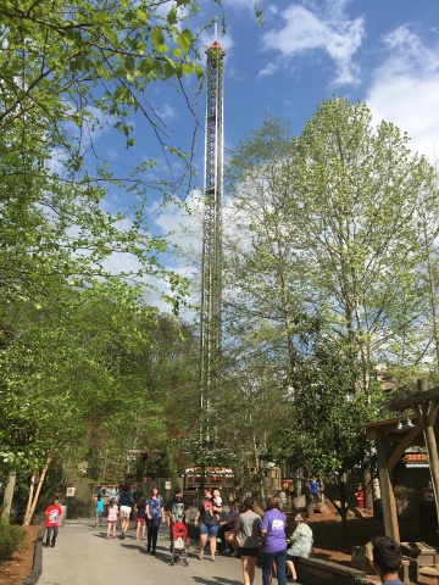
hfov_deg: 48.2
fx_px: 490
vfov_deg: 61.7
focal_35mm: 29
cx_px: 220
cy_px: 292
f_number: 2.2
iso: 25
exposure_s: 1/1425
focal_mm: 4.15
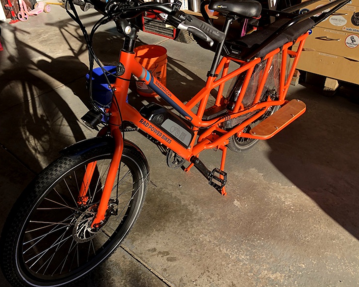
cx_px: 168
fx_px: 319
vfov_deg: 48.5
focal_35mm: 30
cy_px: 144
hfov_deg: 58.7
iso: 20
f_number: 1.8
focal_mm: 3.99
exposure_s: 1/738
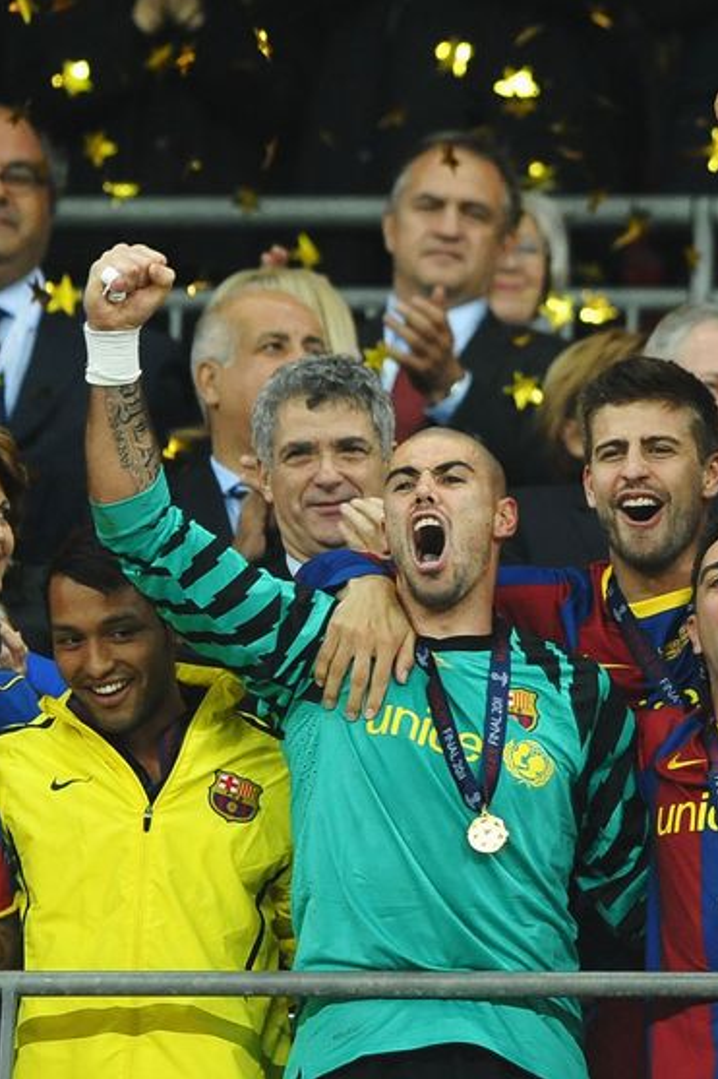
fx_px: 18050
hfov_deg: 2.3
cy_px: 539
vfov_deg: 3.4
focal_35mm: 603
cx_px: 761
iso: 2000
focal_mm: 400
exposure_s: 1/200
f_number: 2.8
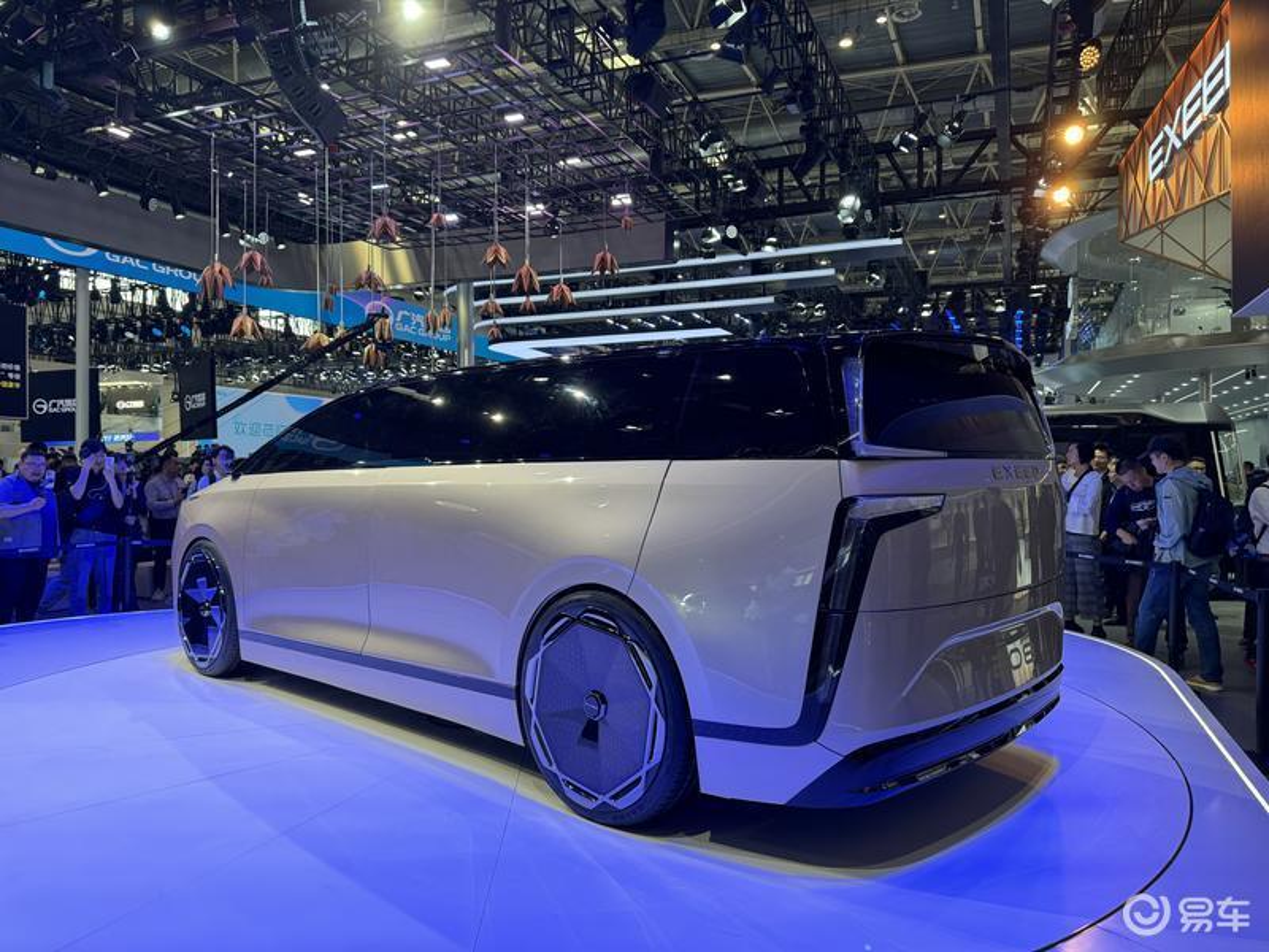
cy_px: 476
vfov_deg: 56.8
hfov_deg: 71.6
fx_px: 880
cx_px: 634
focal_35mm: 24
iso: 64
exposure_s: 1/178
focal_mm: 6.76
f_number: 1.78
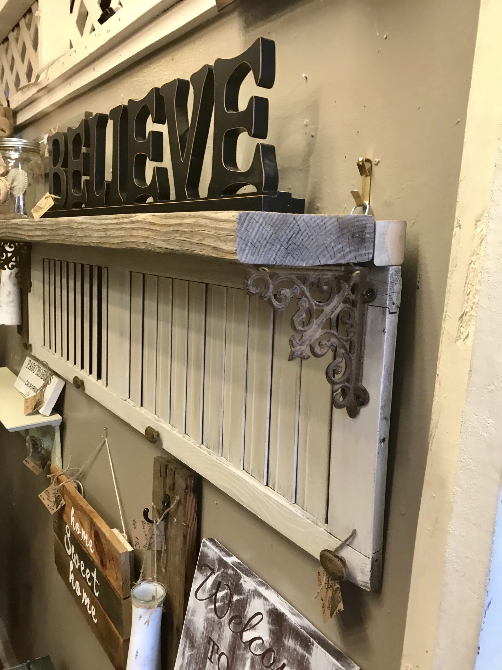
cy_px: 335
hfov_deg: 49.7
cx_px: 251
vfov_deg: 63.4
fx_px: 541
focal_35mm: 28
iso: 40
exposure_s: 1/17
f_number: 1.8
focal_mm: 3.99
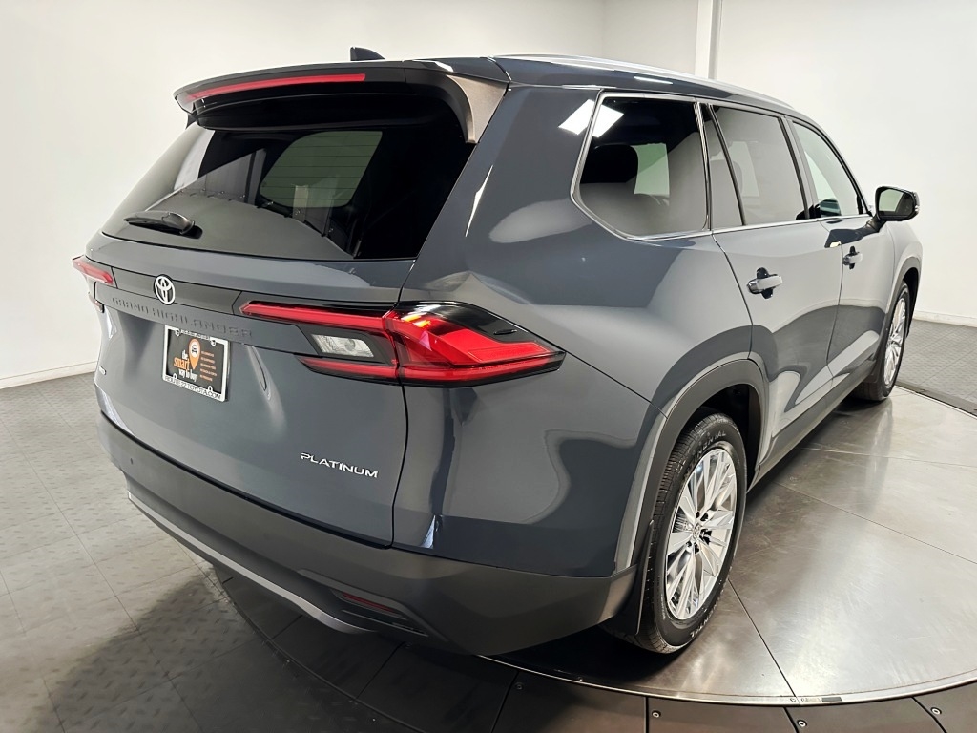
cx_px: 488
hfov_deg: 71.6
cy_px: 366
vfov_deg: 56.8
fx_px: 677
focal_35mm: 24
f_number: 1.78
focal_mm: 6.86
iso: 800
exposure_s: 1/60
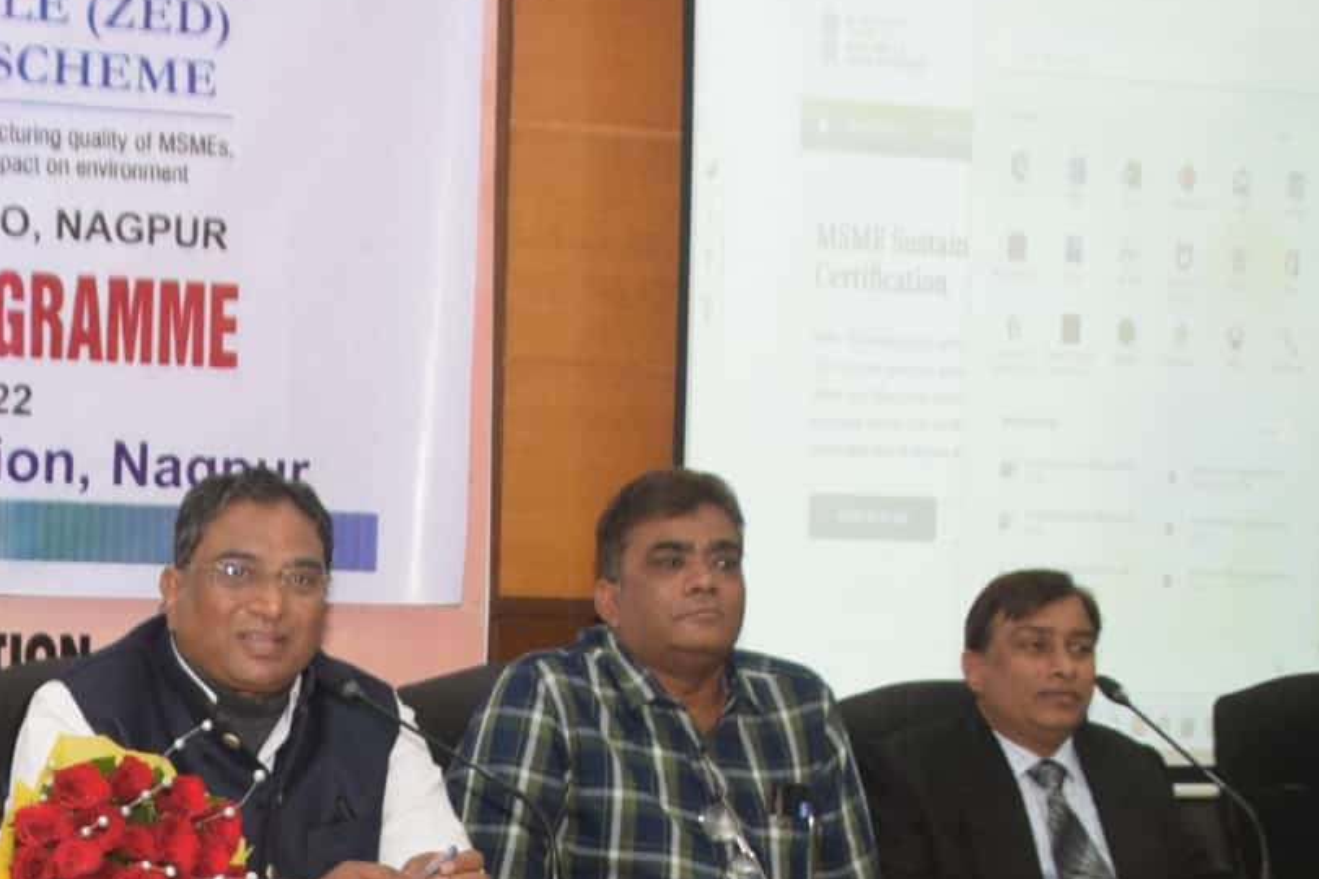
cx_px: -135
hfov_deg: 19.6
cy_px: 1026
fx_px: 3648
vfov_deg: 13.4
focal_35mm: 100
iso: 800
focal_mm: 21
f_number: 5.6
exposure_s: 1/125
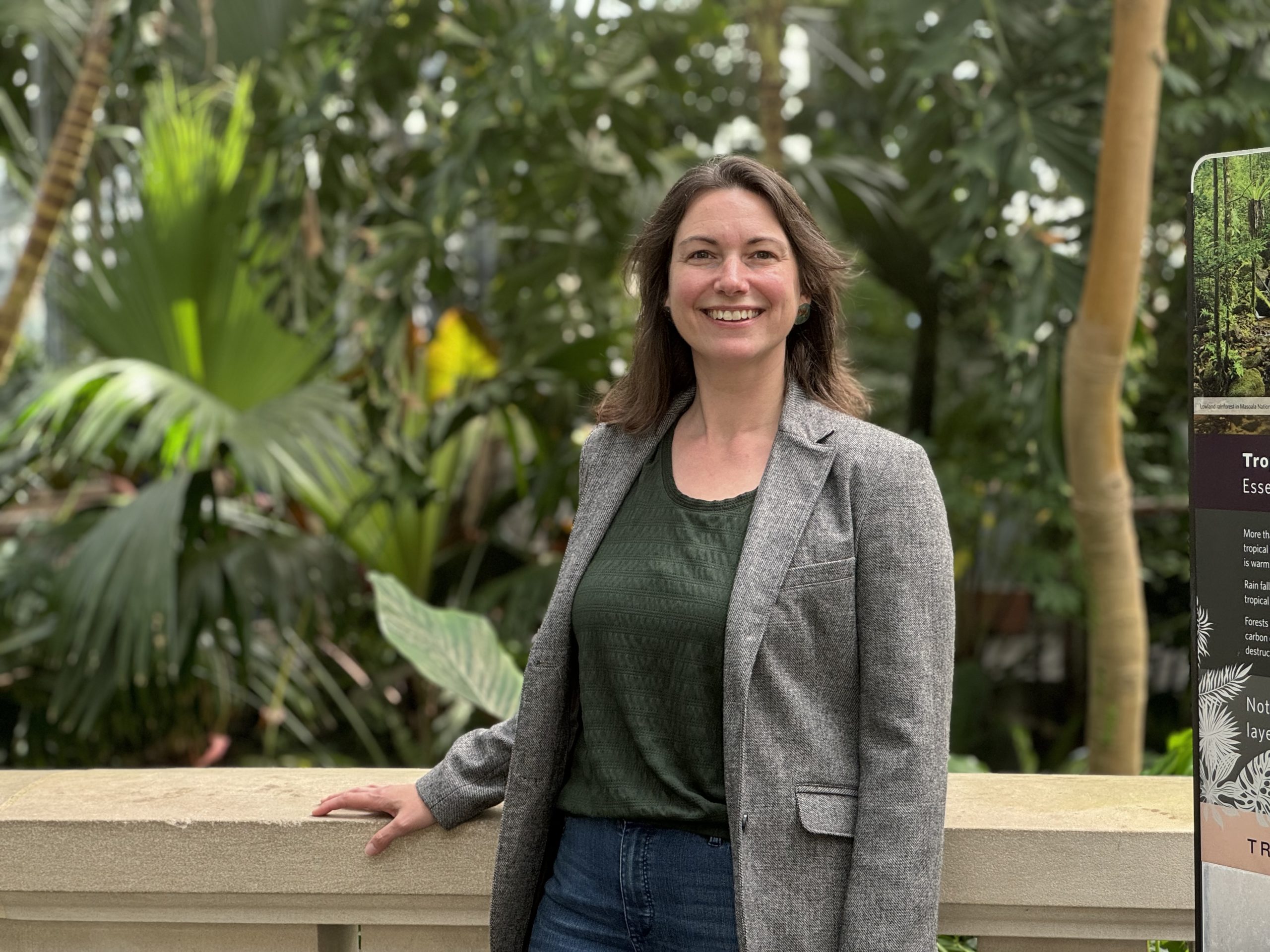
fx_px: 2825
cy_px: 476
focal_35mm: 77
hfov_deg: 25.3
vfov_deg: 19.1
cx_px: 635
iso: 100
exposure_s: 1/99
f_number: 2.8
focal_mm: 9
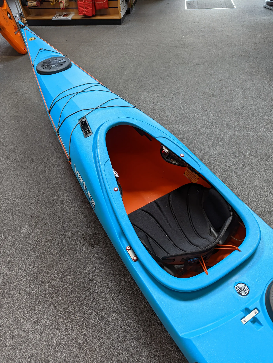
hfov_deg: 56.9
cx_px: 136
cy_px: 182
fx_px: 252
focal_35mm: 24
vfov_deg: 71.5
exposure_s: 1/50
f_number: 1.85
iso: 47
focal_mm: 6.81
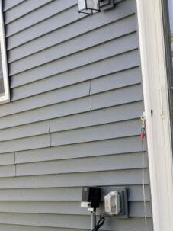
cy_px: 234
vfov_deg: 21.4
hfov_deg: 15.7
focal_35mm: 88
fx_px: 587
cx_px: 239
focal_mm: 4.25
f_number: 1.7
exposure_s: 1/317
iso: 50
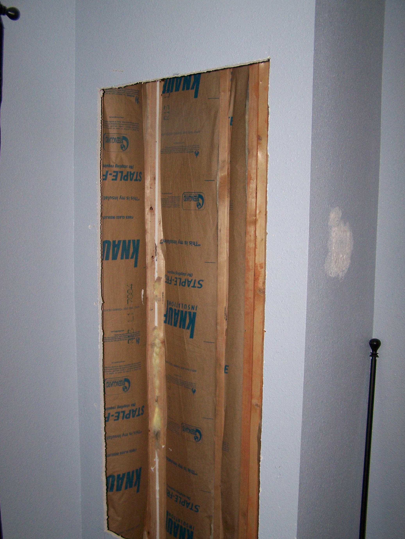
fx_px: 608
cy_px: 272
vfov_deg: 47.8
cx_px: 205
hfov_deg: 36.9
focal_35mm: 39
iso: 160
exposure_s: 1/60
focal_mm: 6.3
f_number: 2.8
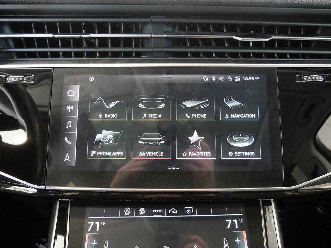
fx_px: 229
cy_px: 124
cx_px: 166
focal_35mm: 24
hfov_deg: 71.6
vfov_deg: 56.8
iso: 3200
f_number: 3.5
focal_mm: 12
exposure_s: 1/20
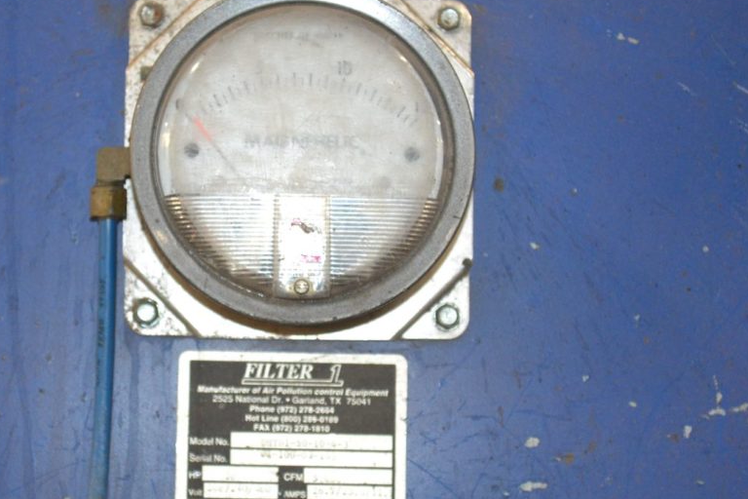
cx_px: 254
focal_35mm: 104
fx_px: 2161
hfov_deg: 19.6
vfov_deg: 13.2
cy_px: 255
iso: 1400
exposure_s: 1/60
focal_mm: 52
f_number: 5.6
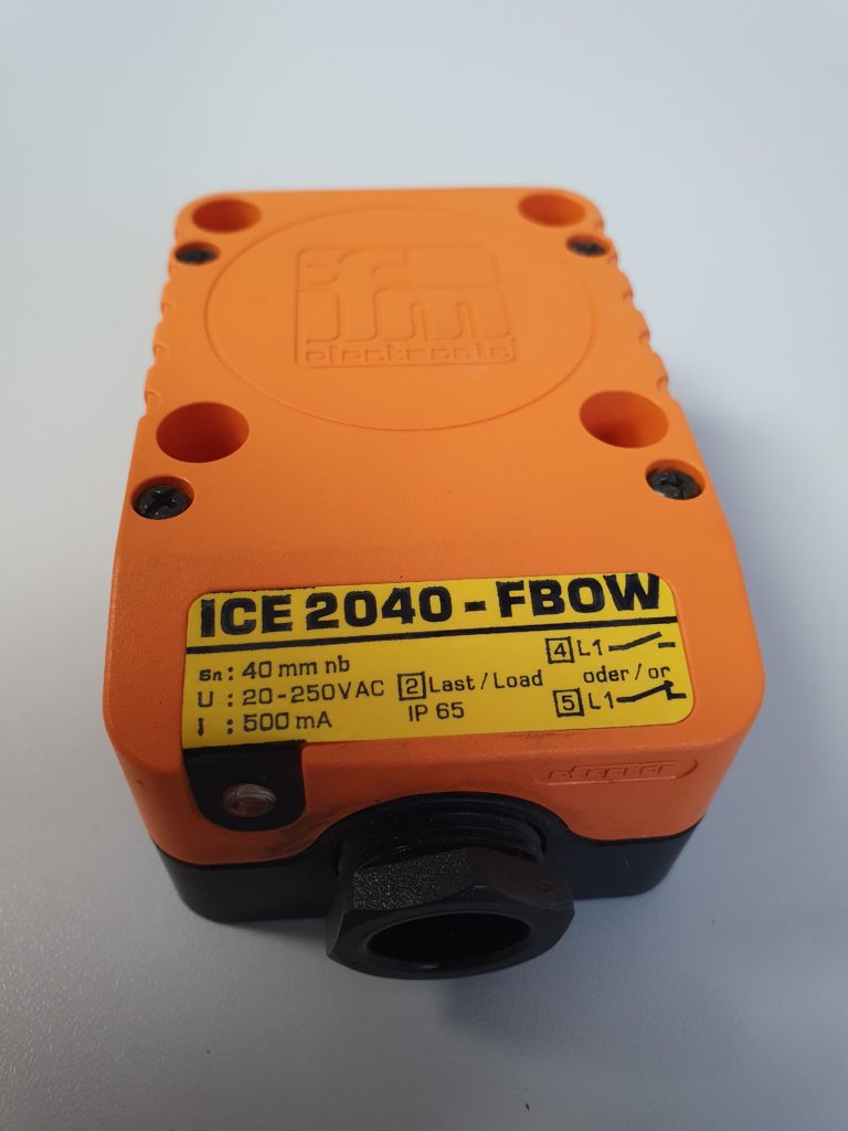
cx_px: 424
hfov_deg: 53.1
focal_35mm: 26
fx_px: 849
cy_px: 566
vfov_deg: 67.3
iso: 200
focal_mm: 4.32
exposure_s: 1/50
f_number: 2.4
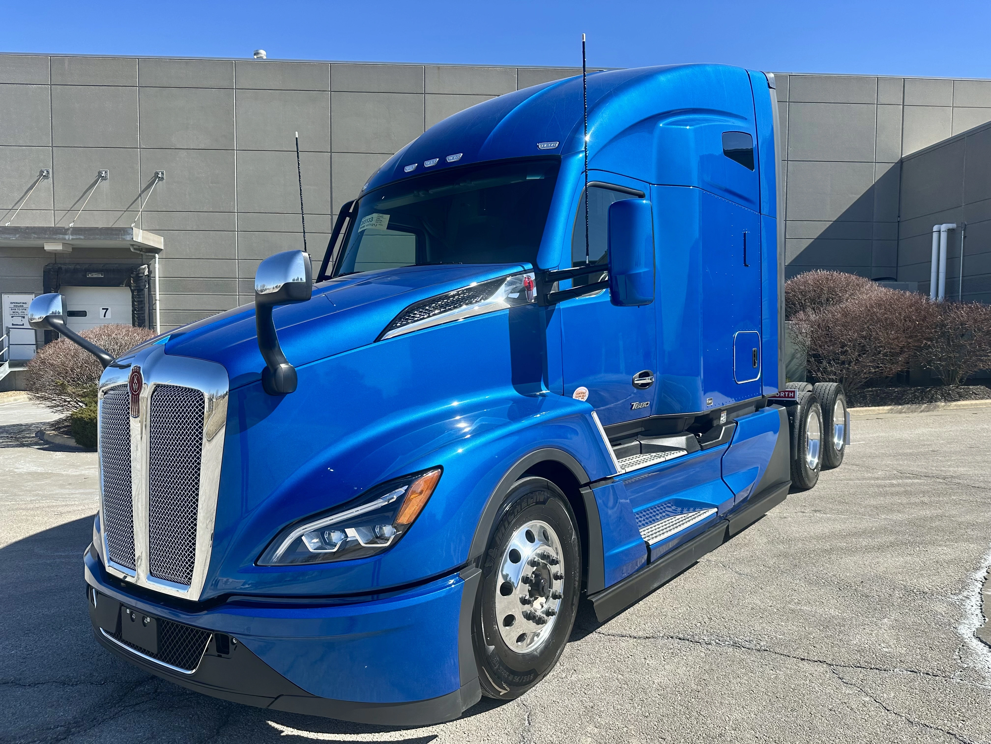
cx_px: 496
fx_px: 687
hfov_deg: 71.6
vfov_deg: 56.8
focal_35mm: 24
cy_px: 372
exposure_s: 1/3356
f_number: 1.78
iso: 80
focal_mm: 6.86
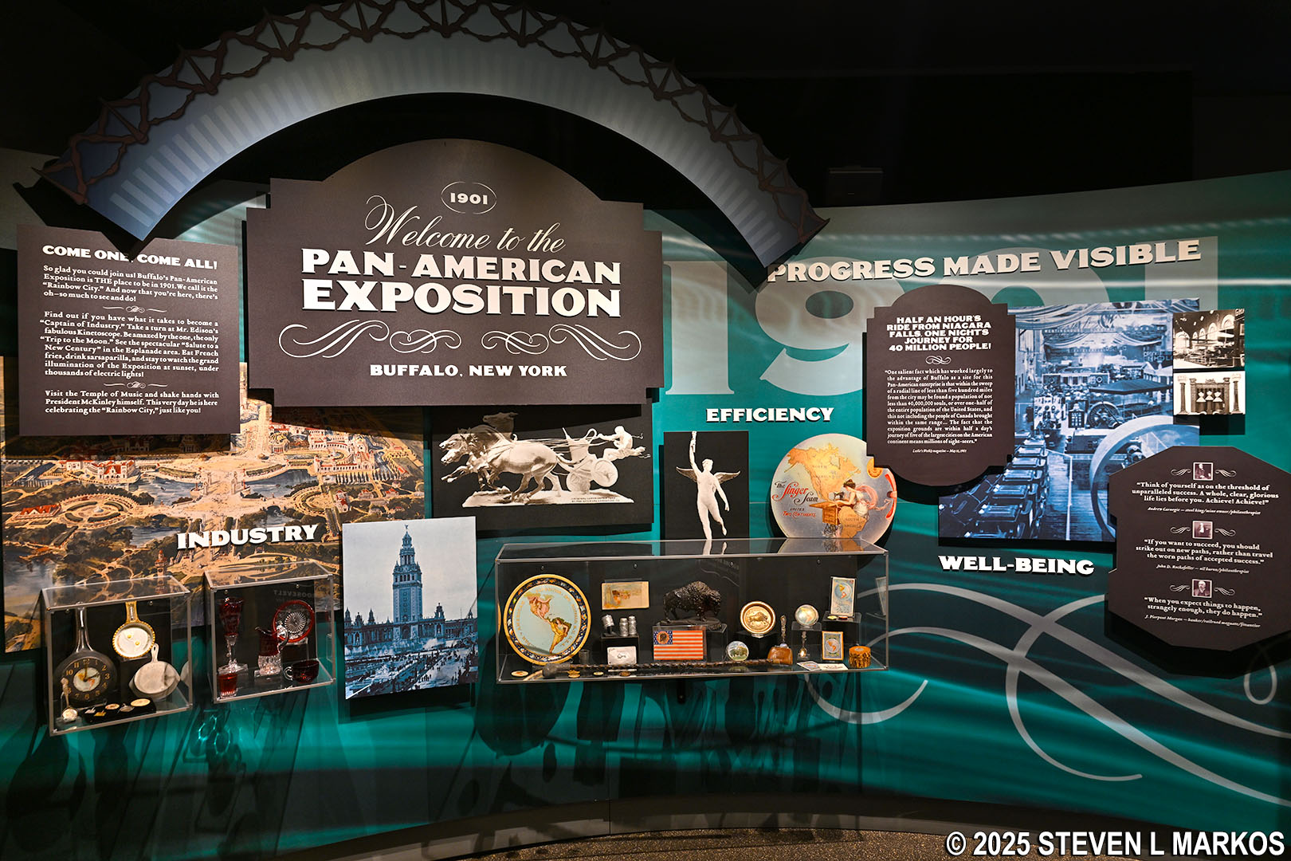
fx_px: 861
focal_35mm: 24
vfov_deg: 53.1
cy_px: 430
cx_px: 646
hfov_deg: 73.7
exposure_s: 1/10
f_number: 7.1
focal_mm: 24
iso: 560
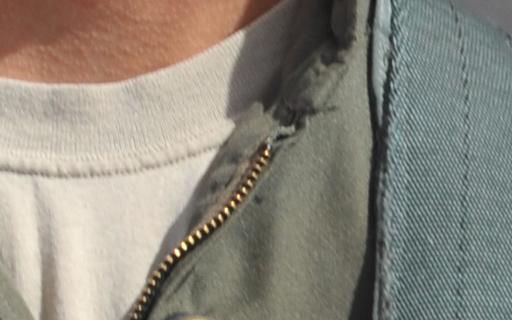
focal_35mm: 629
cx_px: 401
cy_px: 126
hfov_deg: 3.3
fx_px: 8781
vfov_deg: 2.1
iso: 400
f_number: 16
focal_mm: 80
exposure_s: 1/80
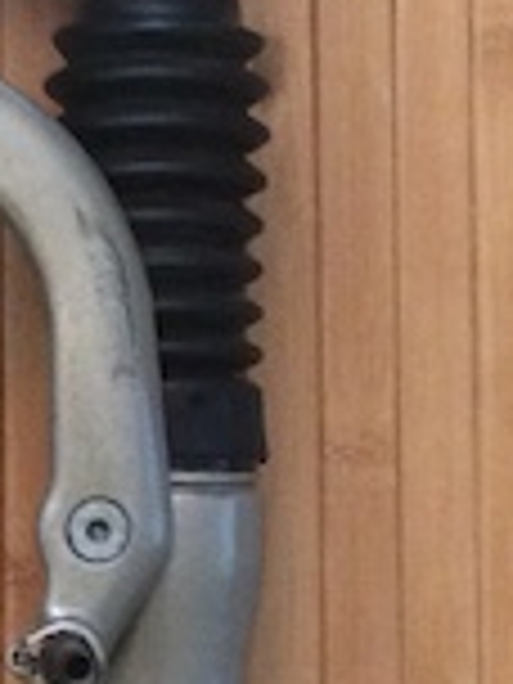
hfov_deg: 9.5
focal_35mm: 153
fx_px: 3023
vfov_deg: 12.9
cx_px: -162
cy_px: 374
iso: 320
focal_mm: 4.15
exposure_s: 1/17
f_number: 2.2
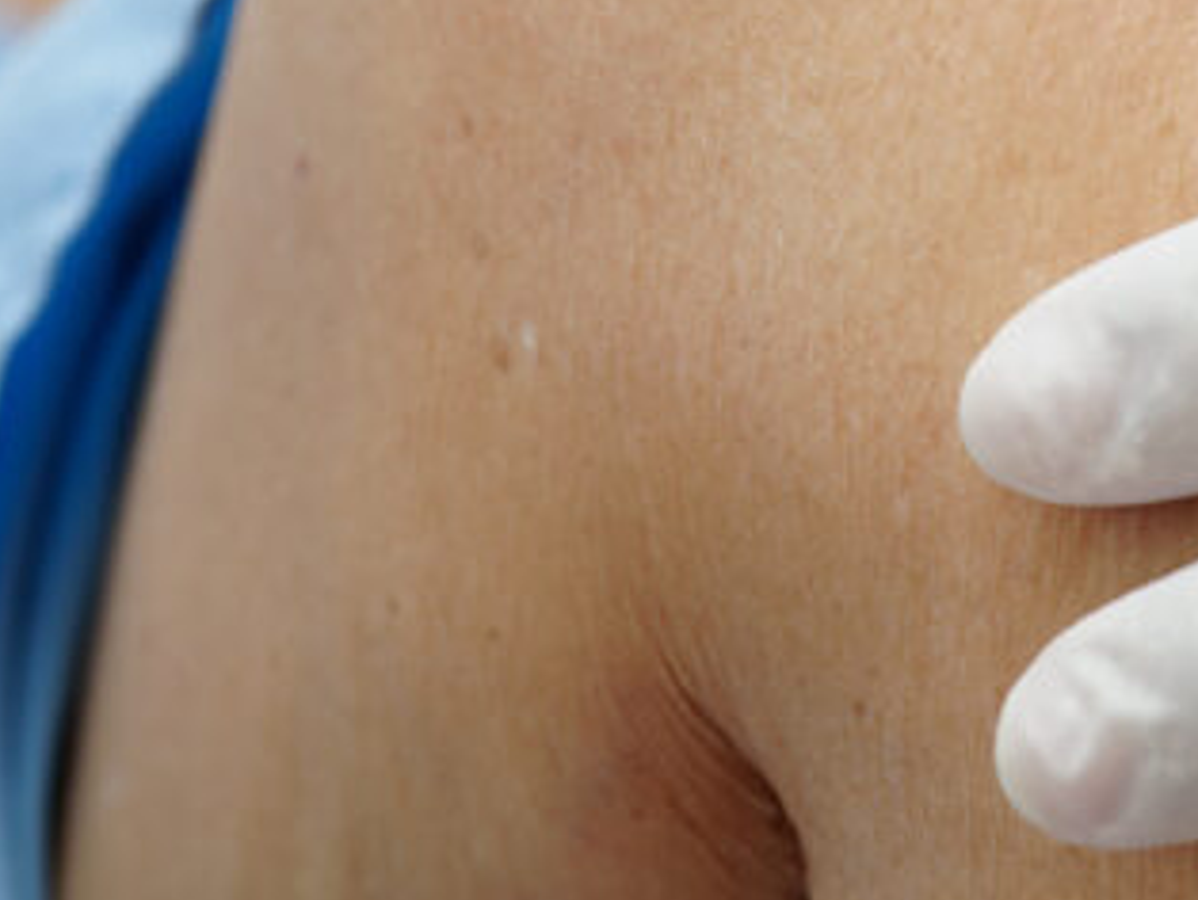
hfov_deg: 9.9
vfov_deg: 7.4
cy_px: -675
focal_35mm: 196
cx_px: 1637
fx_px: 6788
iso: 100
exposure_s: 1/60
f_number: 3.5
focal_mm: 50
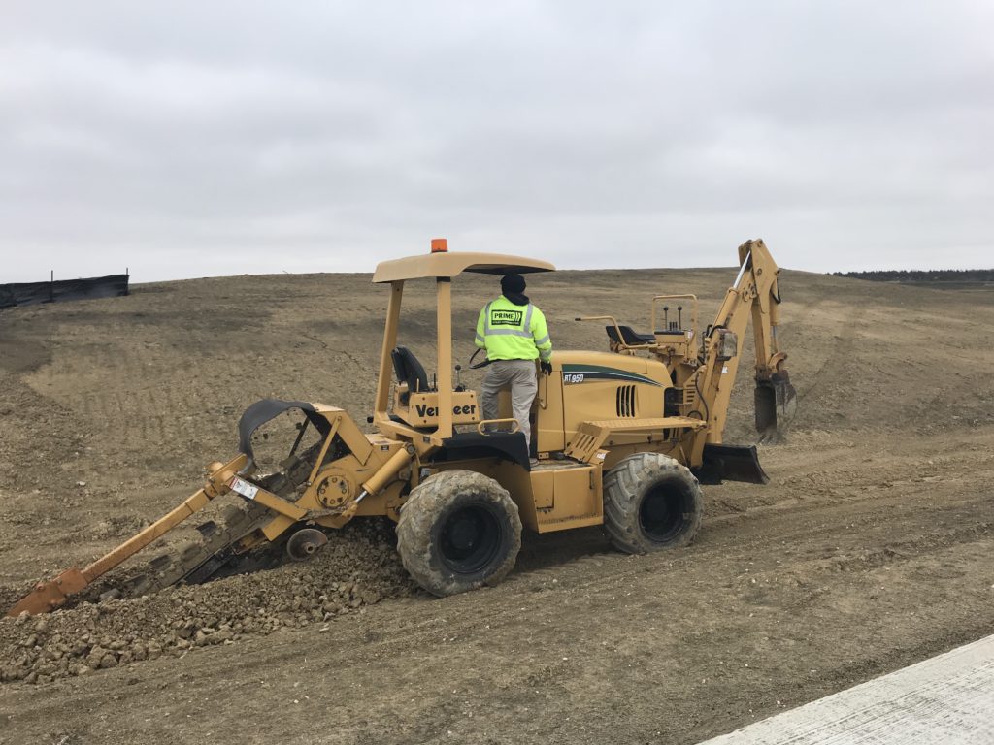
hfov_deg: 63.4
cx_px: 497
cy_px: 372
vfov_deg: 49.7
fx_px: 804
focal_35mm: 28
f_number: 1.8
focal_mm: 3.99
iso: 20
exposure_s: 1/921
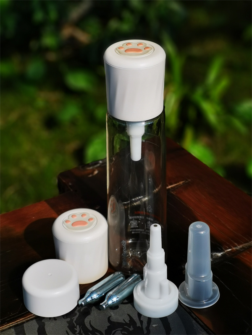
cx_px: 126
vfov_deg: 24.1
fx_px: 786
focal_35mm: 81
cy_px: 168
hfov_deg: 18.2
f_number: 0.95
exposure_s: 1/777
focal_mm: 7.48
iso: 50
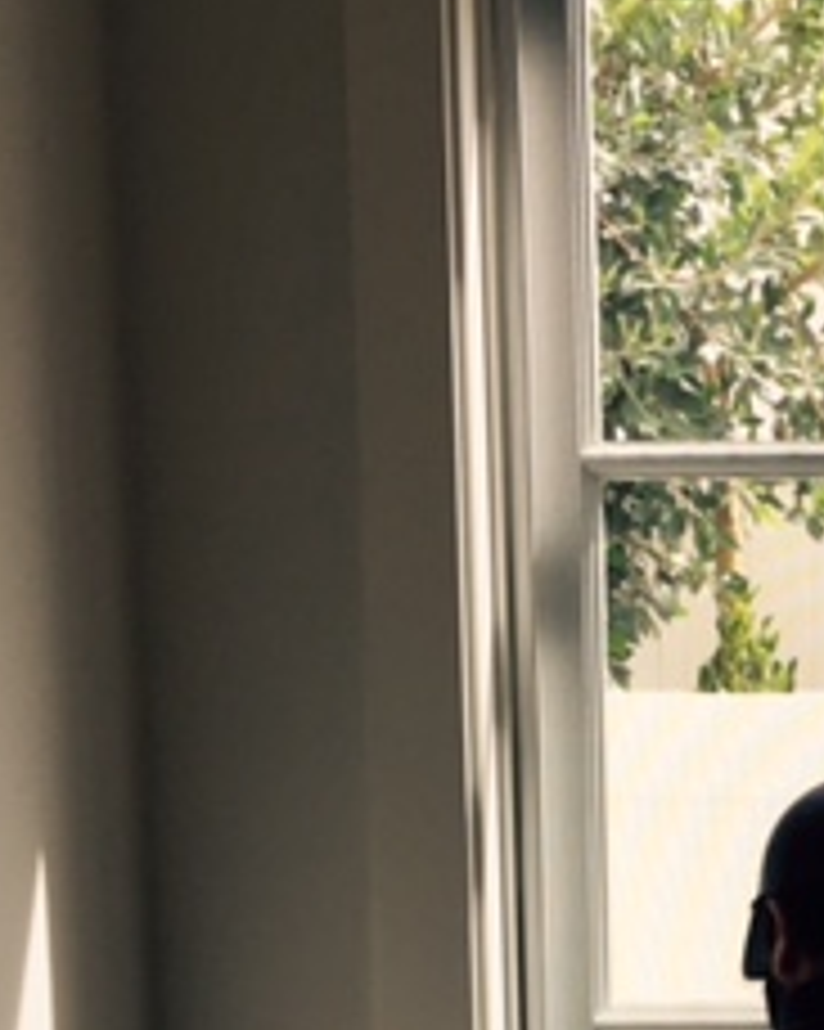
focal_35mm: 79
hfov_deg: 18.5
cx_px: 959
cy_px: 1052
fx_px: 2410
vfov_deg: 23.1
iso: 32
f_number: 2.2
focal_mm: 4.15
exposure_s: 1/120
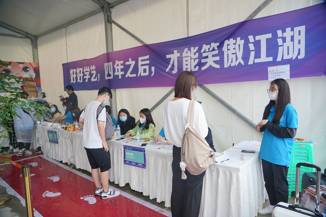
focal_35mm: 24
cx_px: 163
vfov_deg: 53.1
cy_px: 108
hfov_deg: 73.7
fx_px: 217
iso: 500
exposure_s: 1/200
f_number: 4
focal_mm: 24
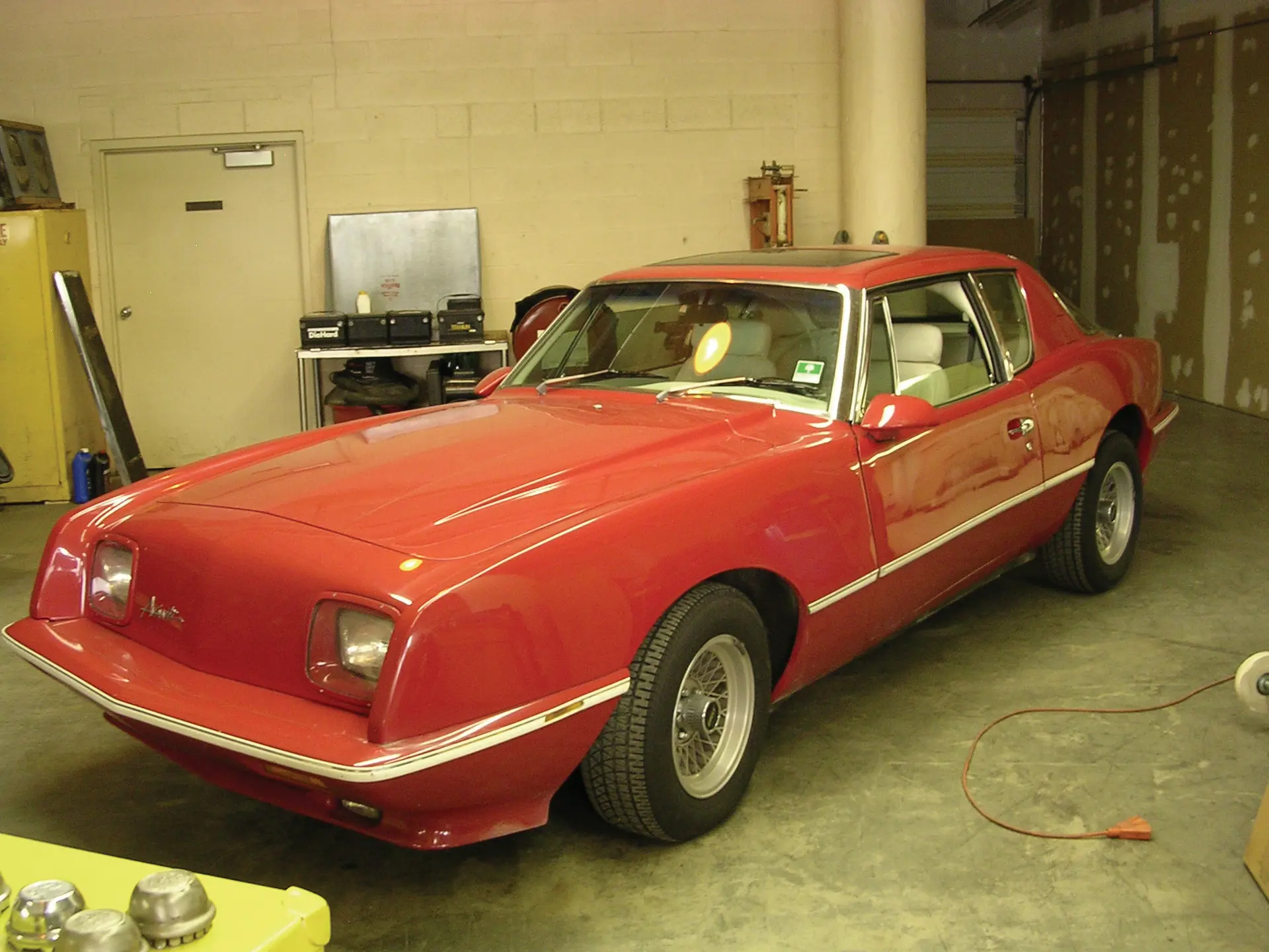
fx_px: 1393
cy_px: 476
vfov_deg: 37.7
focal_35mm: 38
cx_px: 634
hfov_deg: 49.0
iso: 233
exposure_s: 1/3
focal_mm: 5.8
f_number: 2.8
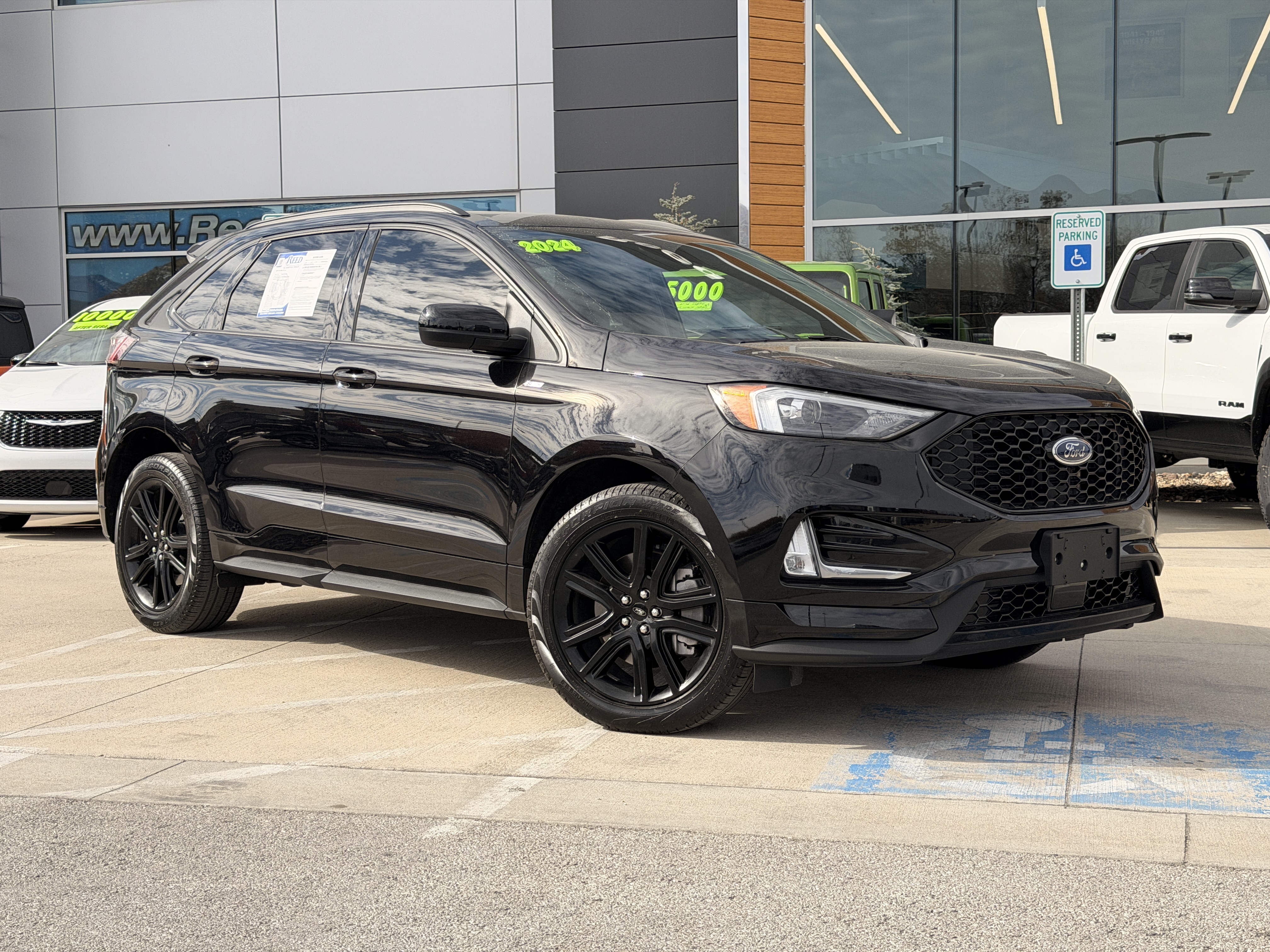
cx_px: 635
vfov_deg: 30.3
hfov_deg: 39.7
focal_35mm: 48
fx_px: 1761
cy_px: 476
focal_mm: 6.76
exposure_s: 1/4098
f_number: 1.78
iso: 80
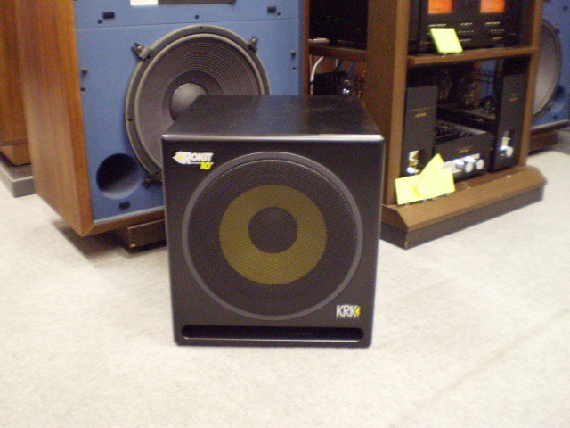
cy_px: 214
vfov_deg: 39.7
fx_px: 593
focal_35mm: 36
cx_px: 285
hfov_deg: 51.4
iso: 640
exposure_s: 1/15
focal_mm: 6.3
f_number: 3.1
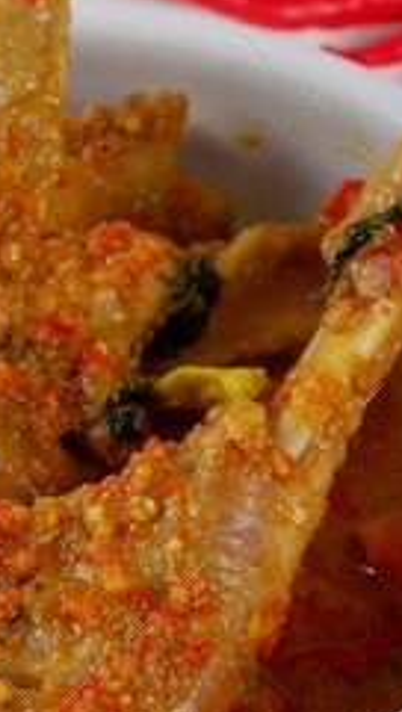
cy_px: 415
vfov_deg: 12.4
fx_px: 3289
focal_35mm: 174
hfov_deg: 7.0
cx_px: 33
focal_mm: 45
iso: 400
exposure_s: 1/200
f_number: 9
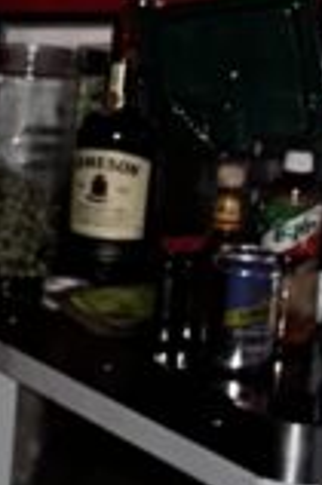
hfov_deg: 7.3
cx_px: -715
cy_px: 132
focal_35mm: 162
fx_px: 2178
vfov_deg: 12.7
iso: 80
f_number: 1.78
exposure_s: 1/4
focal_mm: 6.86
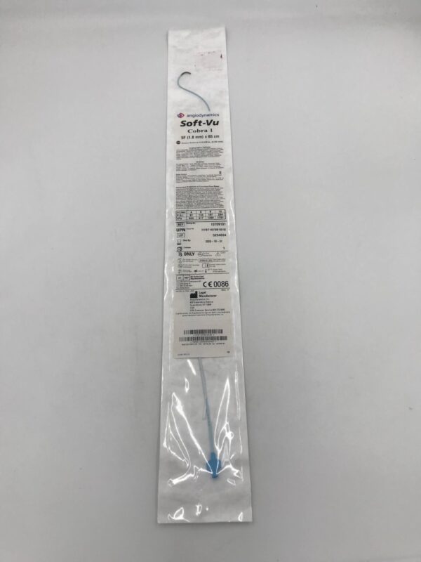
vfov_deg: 63.4
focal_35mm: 28
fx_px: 454
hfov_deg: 49.7
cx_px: 210
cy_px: 281
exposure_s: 1/283
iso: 20
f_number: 1.8
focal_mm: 3.99
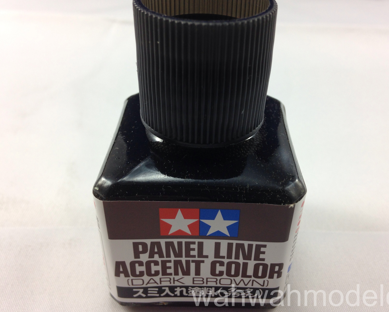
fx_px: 403
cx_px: 207
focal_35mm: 35
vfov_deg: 42.2
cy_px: 155
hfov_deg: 51.5
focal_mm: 4.13
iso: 50
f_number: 2.4
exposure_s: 1/40
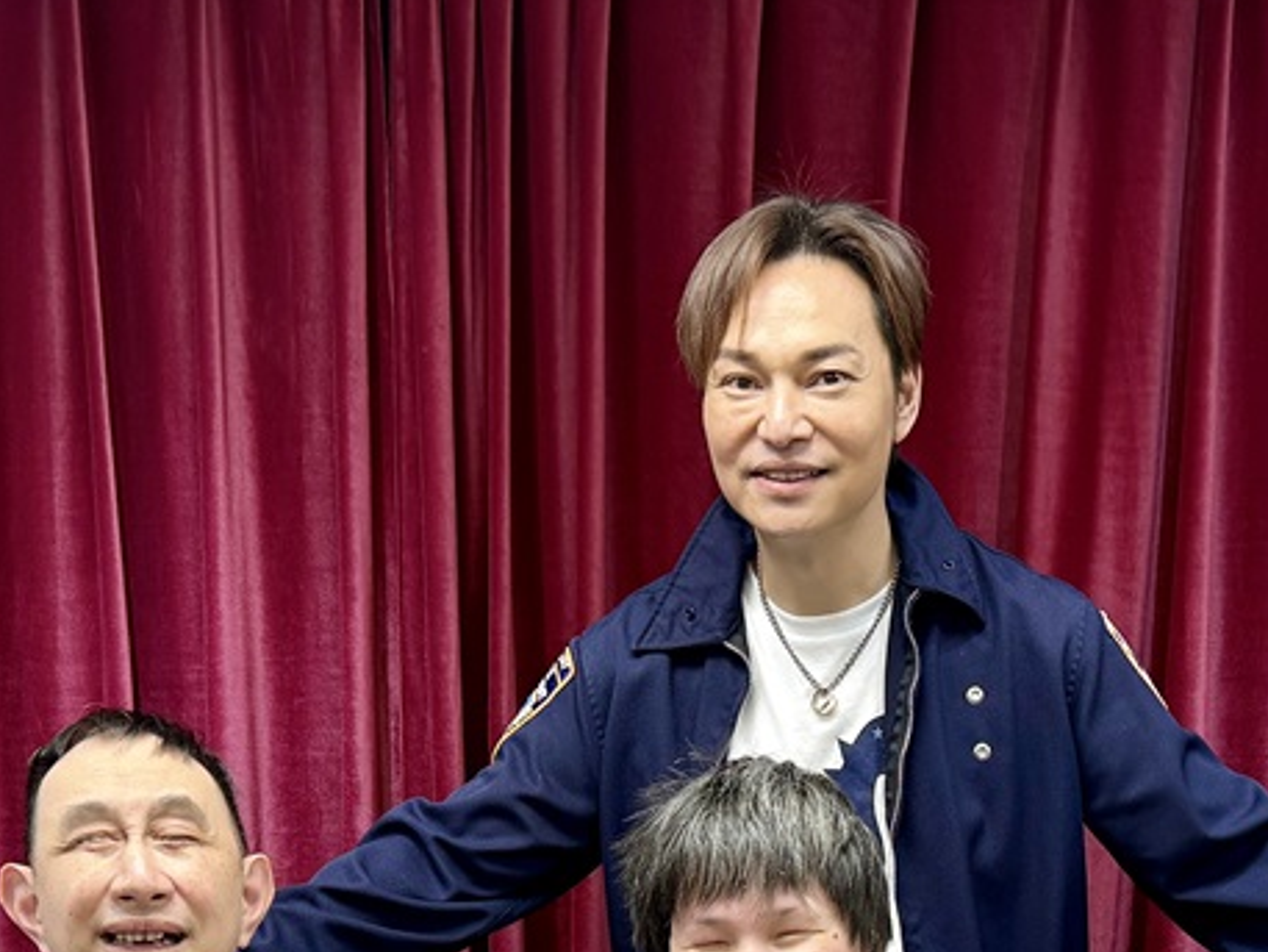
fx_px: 2748
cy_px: 1339
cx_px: 766
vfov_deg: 18.0
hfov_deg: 25.9
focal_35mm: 75
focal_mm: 6.86
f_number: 1.78
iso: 80
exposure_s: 1/100
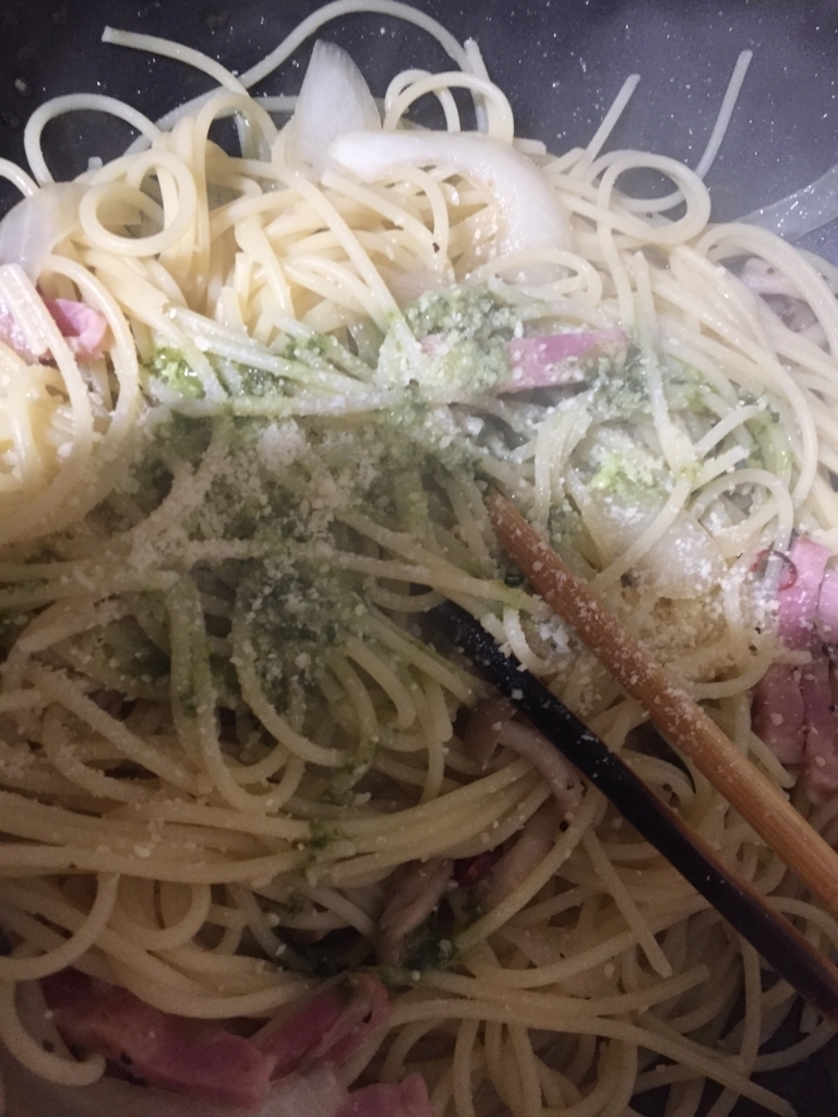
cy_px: 558
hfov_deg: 48.2
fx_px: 936
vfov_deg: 61.7
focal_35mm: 29
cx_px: 419
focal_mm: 4.15
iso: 250
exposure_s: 1/15
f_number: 2.2
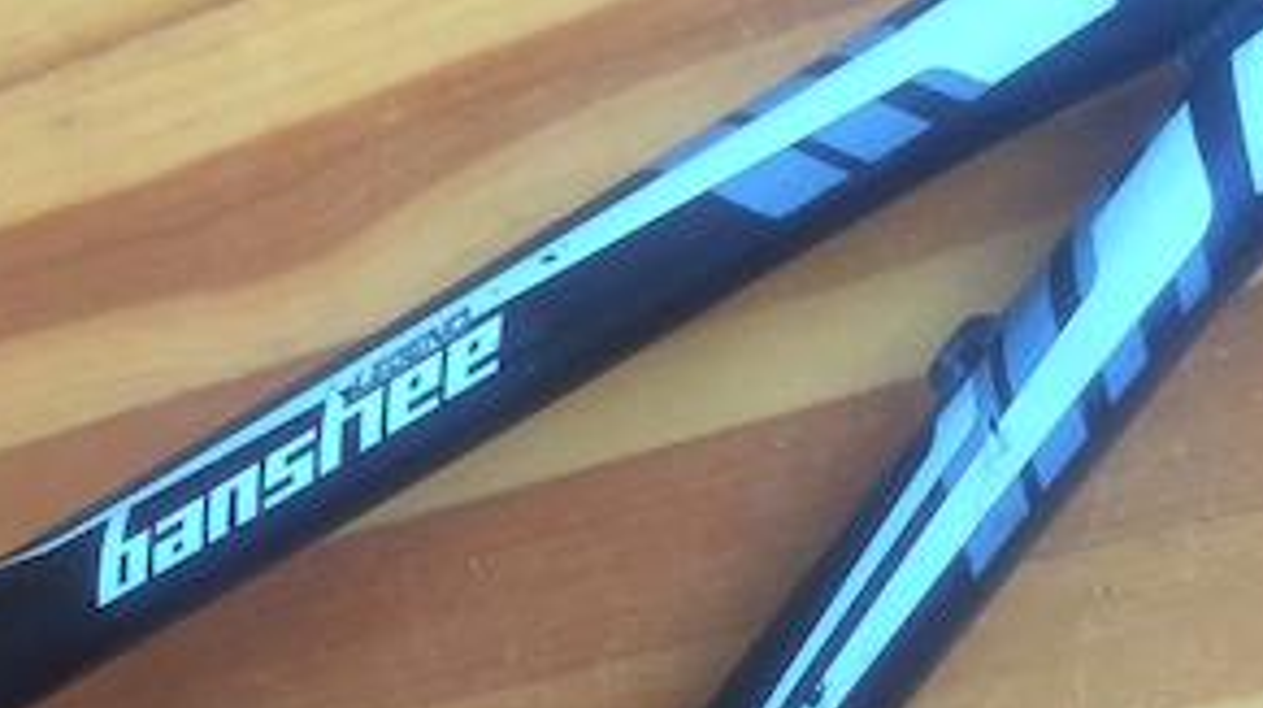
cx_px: 291
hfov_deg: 24.2
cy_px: 812
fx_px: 2911
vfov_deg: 13.5
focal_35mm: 87
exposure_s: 1/20
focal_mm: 4.15
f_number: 2.2
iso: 250
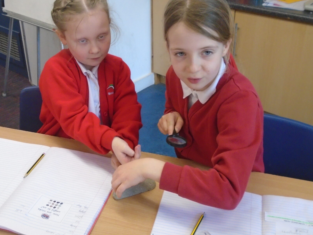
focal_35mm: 43
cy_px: 99
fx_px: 389
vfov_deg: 33.5
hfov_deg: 43.8
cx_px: 139
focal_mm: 6.4
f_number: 3.8
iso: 500
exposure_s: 1/60
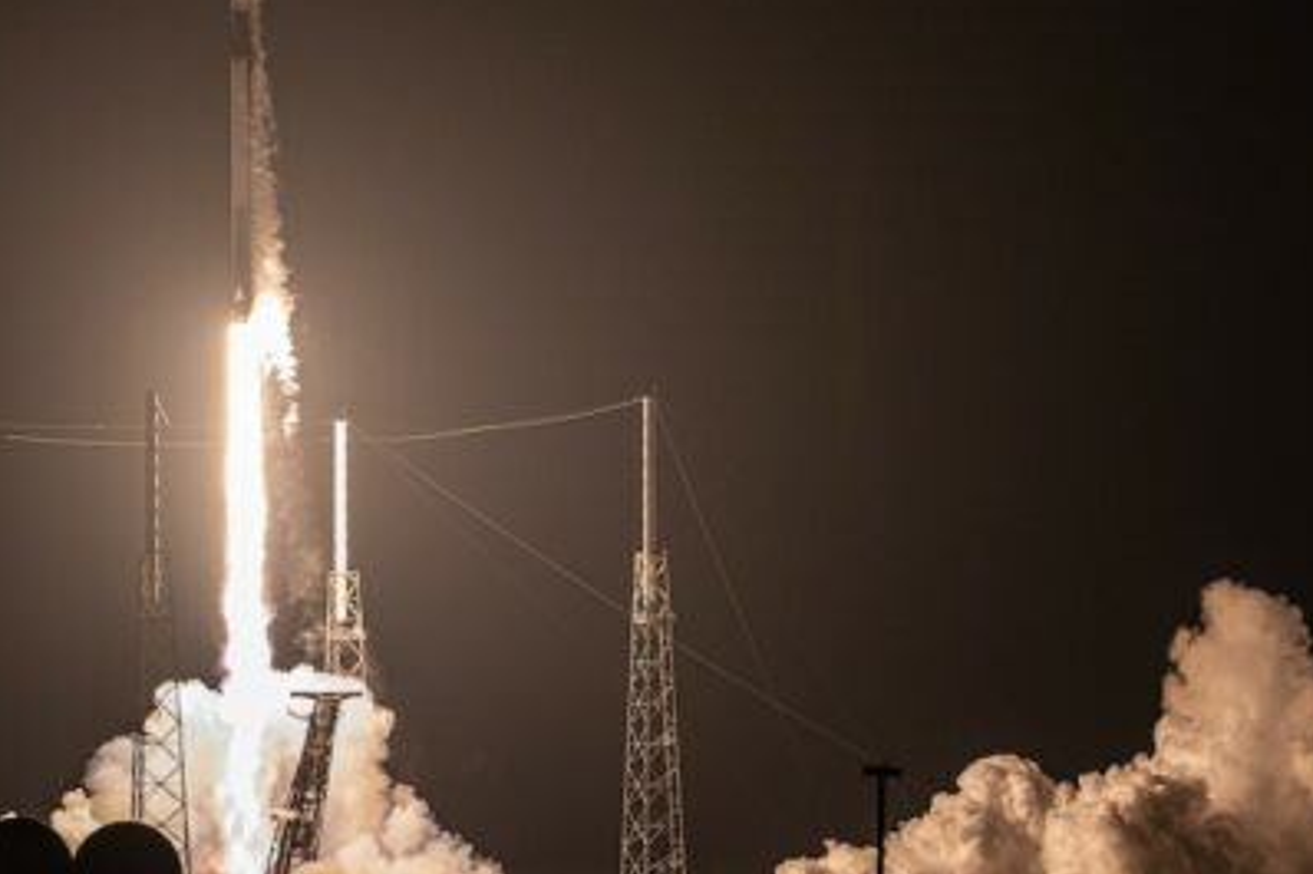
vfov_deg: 2.2
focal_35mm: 631
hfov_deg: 3.3
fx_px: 23003
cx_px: 525
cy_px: 409
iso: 400
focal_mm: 370
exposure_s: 1/400
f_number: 5.6
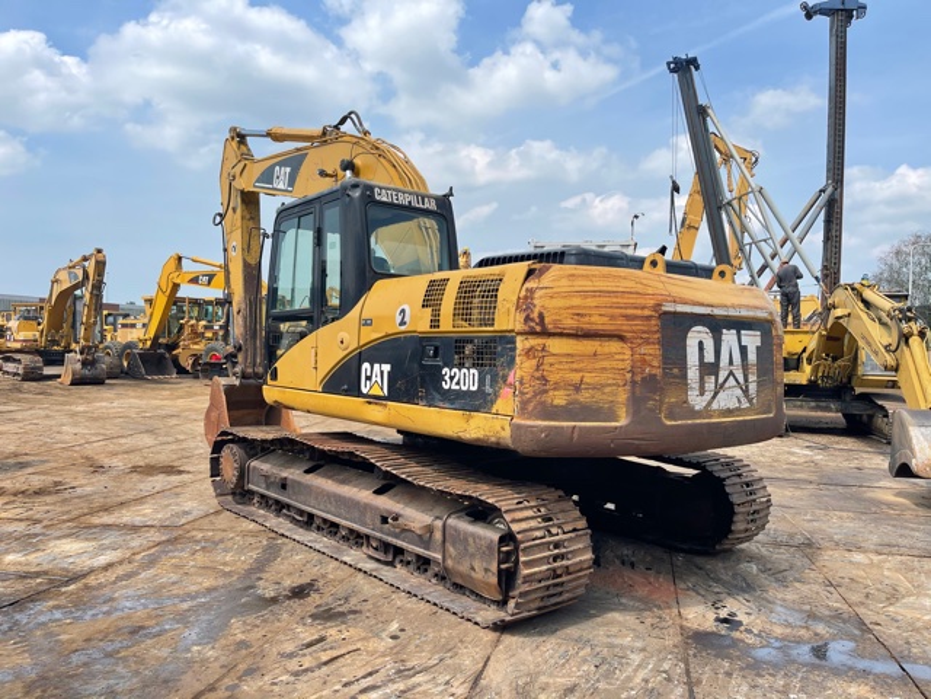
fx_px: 699
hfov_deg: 67.3
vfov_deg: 53.1
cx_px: 466
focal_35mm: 26
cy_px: 350
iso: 32
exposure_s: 1/1078
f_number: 1.6
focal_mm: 5.1
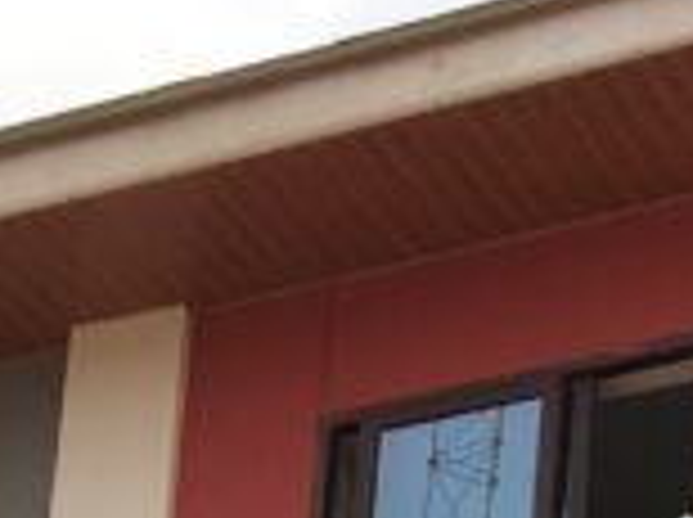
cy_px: 1599
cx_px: 932
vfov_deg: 6.9
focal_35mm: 193
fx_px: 3858
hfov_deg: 10.0
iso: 25
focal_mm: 4.15
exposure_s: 1/1282
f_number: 2.2
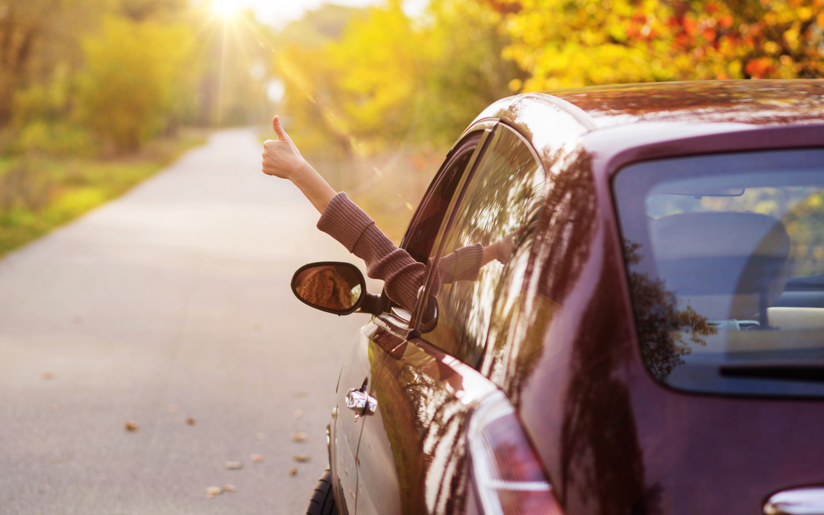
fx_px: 1954
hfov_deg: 23.8
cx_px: 412
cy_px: 263
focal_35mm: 87
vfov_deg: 15.0
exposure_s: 1/800
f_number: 3.5
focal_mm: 85
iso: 100
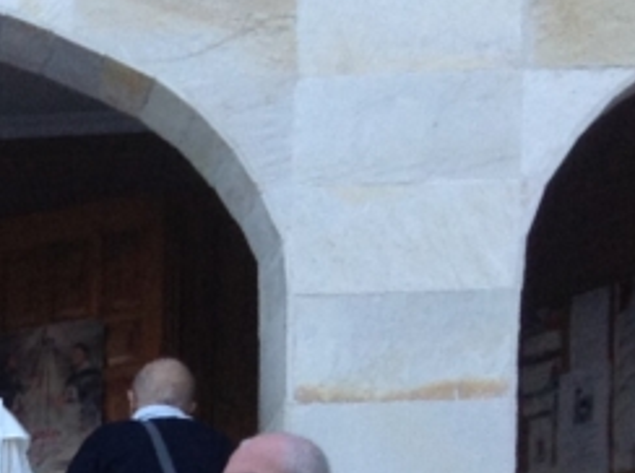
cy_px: 1014
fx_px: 3149
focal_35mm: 172
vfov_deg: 8.1
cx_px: -578
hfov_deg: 10.7
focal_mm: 4.28
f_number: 2.4
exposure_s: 1/143
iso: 50
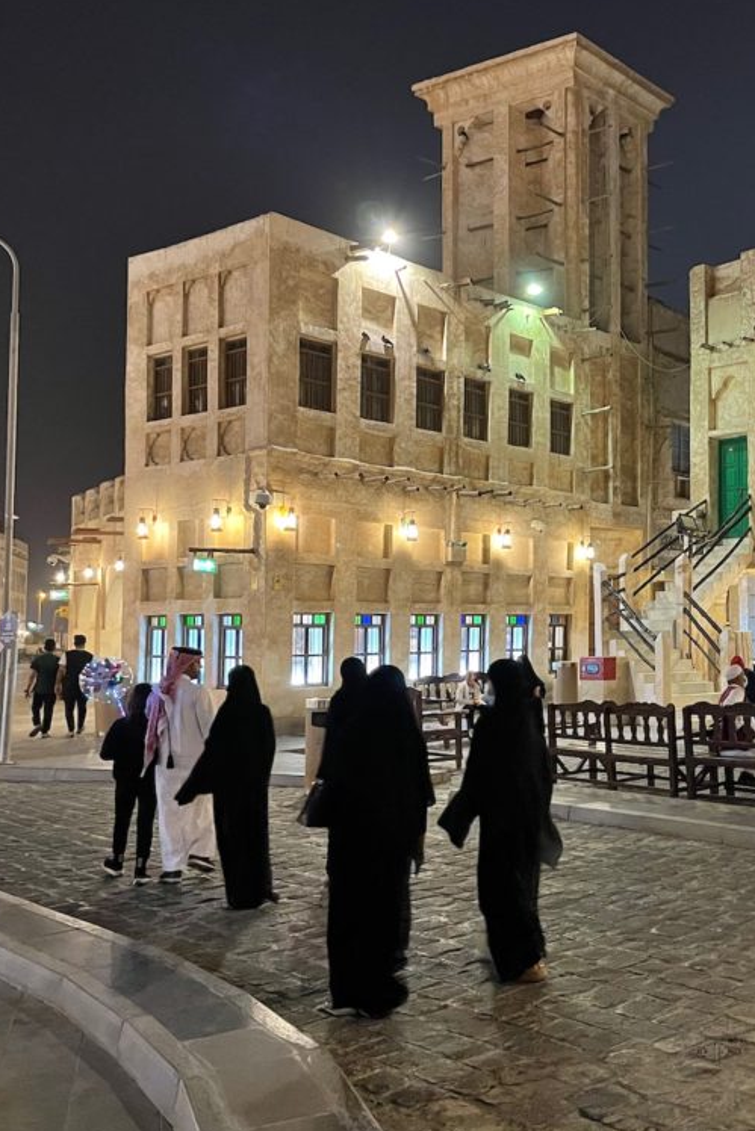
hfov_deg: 33.9
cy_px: 559
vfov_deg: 51.9
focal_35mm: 37
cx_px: 685
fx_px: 1163
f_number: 1.6
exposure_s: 1/33
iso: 500
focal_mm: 5.1
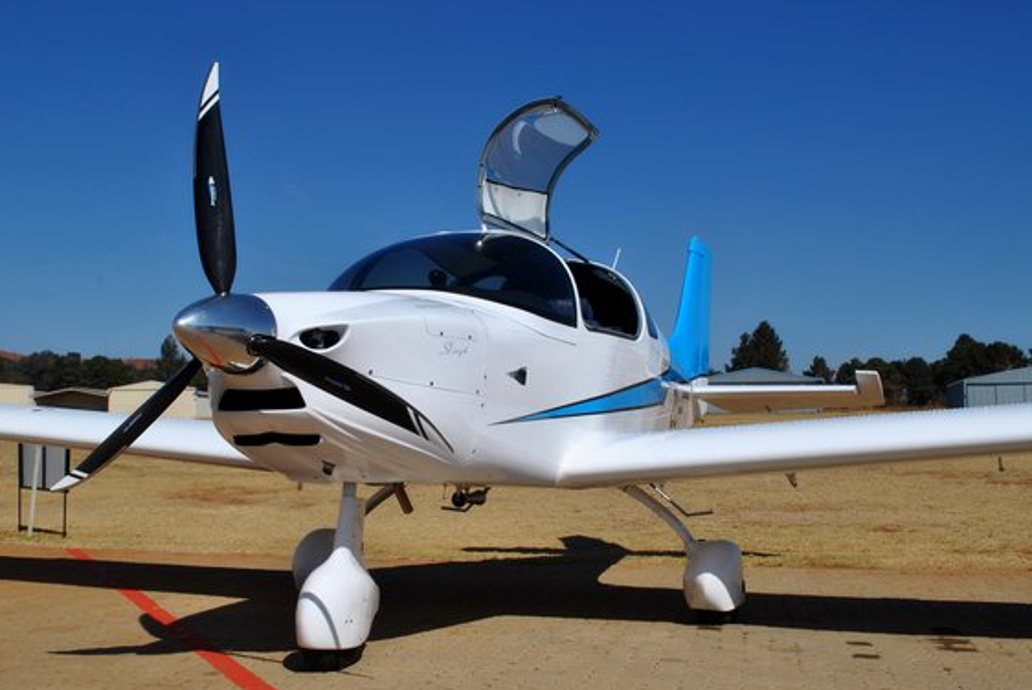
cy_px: 343
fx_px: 1177
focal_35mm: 41
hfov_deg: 47.3
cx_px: 488
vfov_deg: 32.7
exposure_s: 1/320
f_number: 9
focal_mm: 24
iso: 100
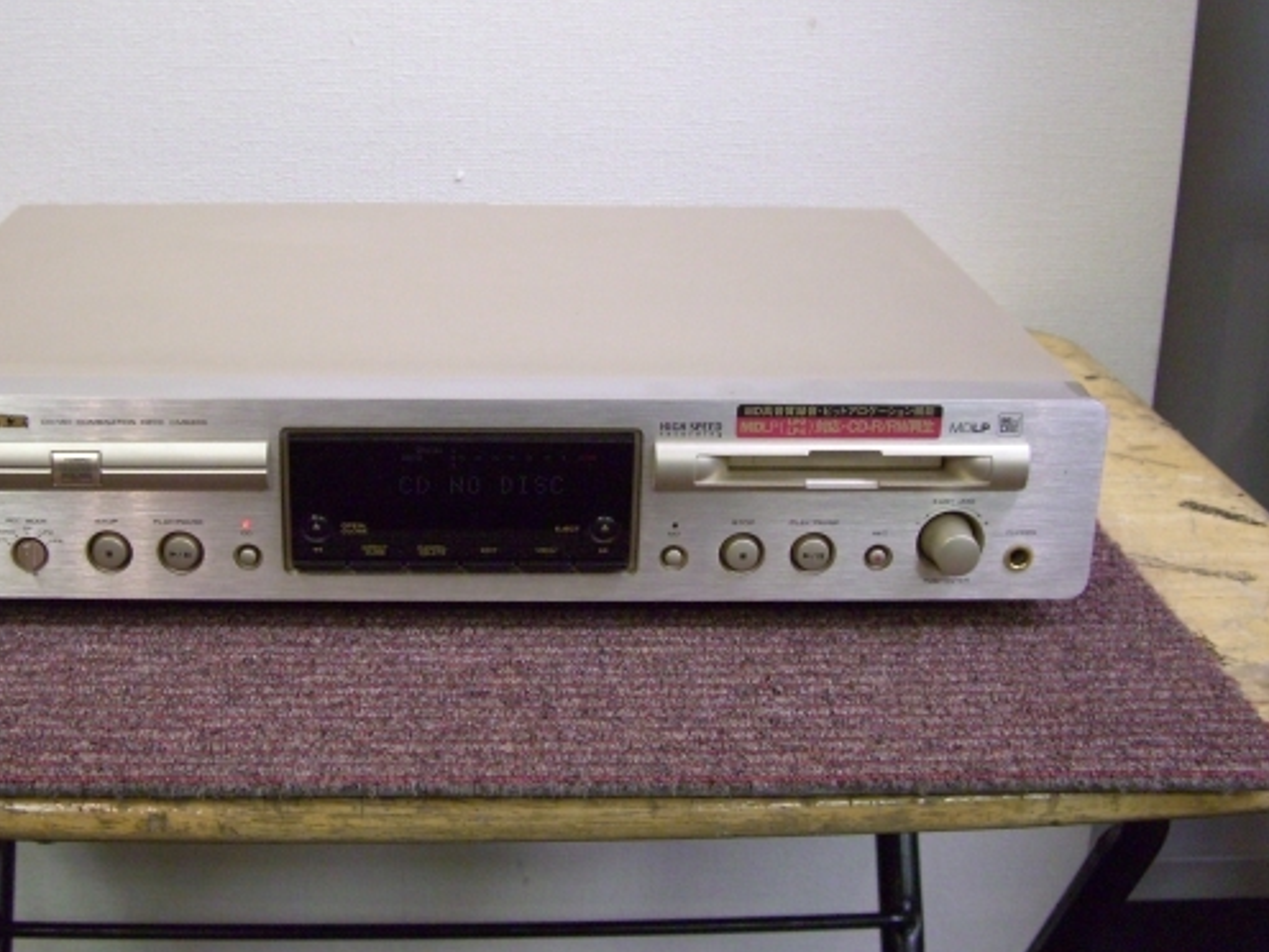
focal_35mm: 49
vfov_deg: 29.7
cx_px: 486
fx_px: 1796
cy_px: 422
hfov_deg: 38.7
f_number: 2.8
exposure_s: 1/80
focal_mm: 7.9
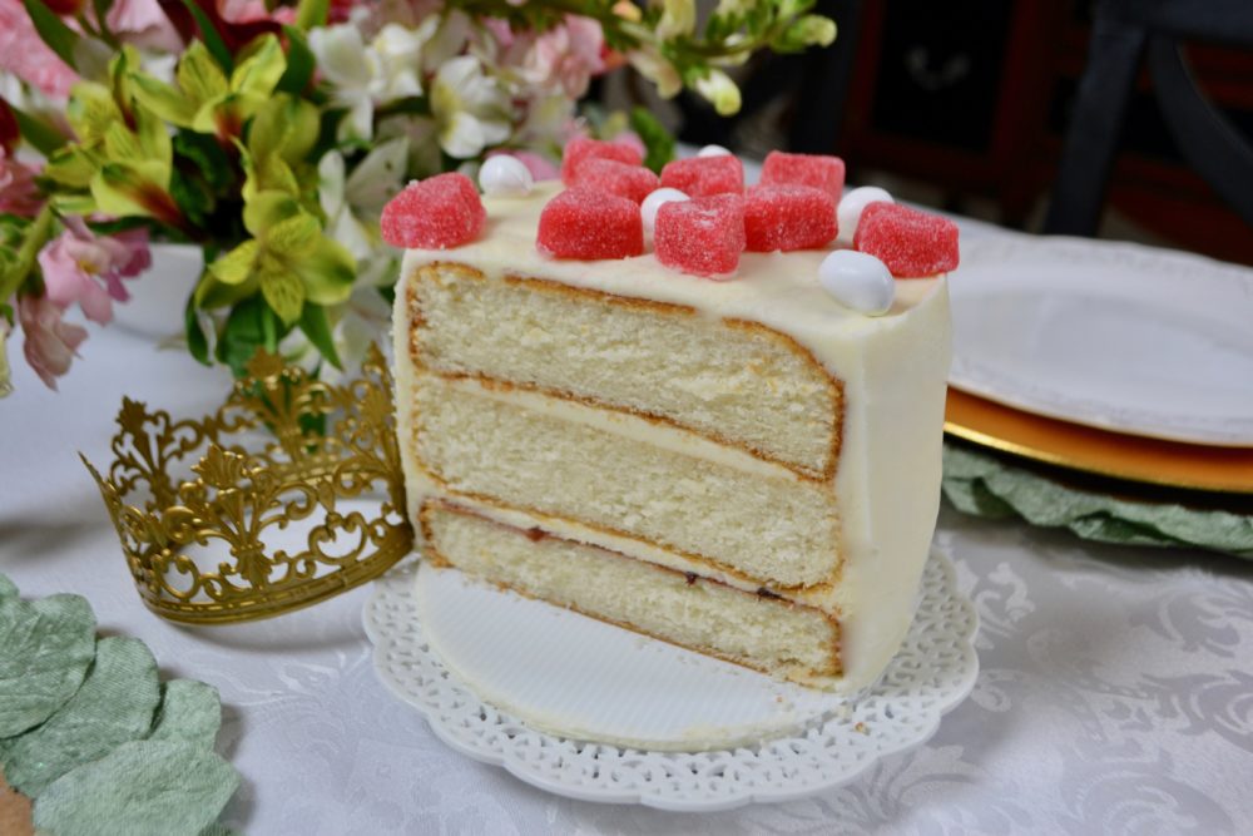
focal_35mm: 33
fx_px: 1149
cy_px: 418
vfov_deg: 40.0
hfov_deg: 57.2
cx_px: 626
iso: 400
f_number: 5
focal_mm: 22
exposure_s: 1/100
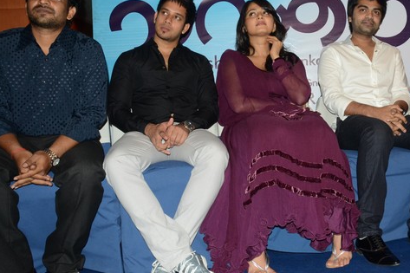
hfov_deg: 46.9
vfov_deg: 33.3
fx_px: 455
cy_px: 115
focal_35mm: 40
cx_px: 301
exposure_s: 1/100
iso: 800
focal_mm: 18
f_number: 9
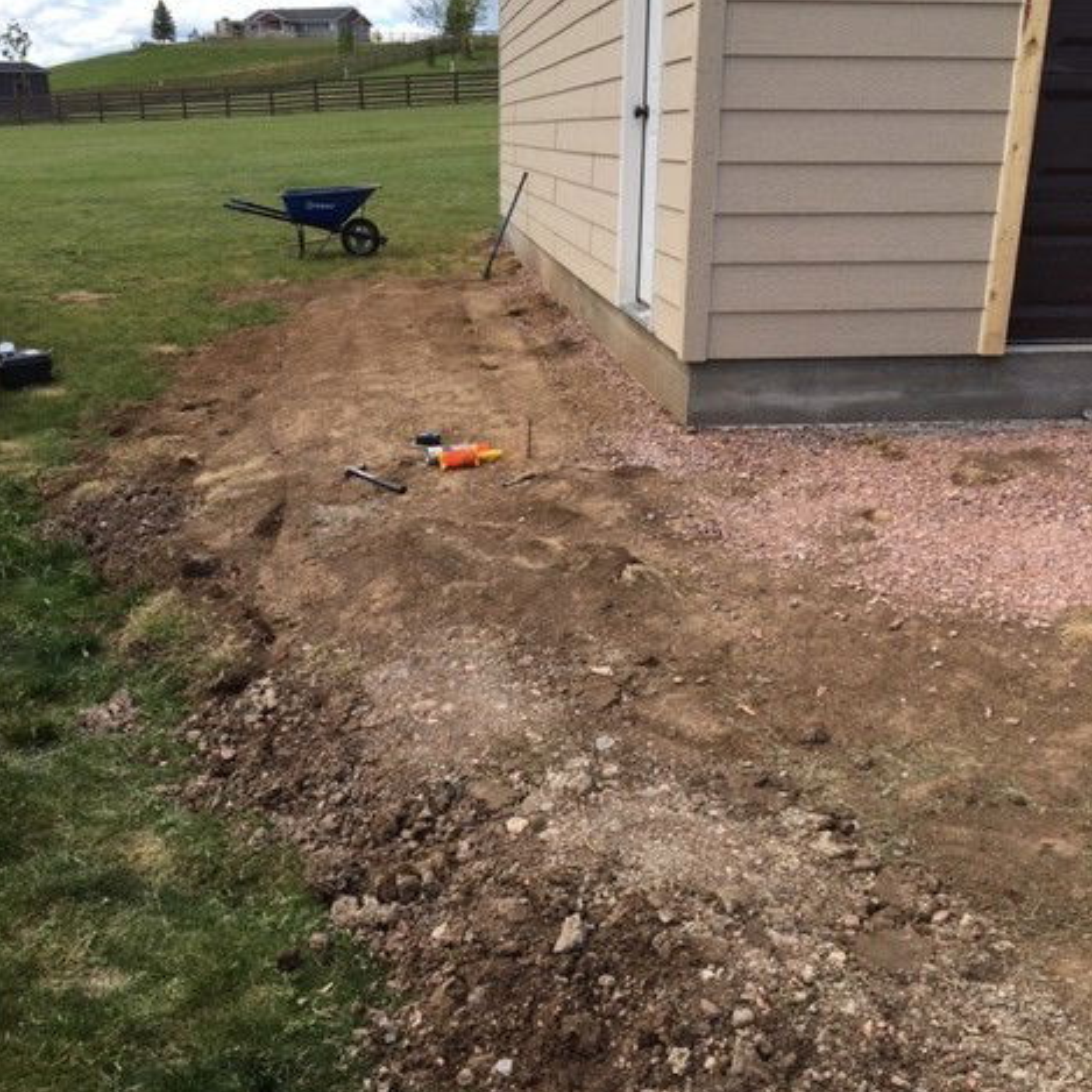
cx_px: 536
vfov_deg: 47.2
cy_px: 577
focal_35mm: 35
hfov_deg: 47.2
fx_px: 1249
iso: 25
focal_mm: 4.15
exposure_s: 1/777
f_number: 2.2
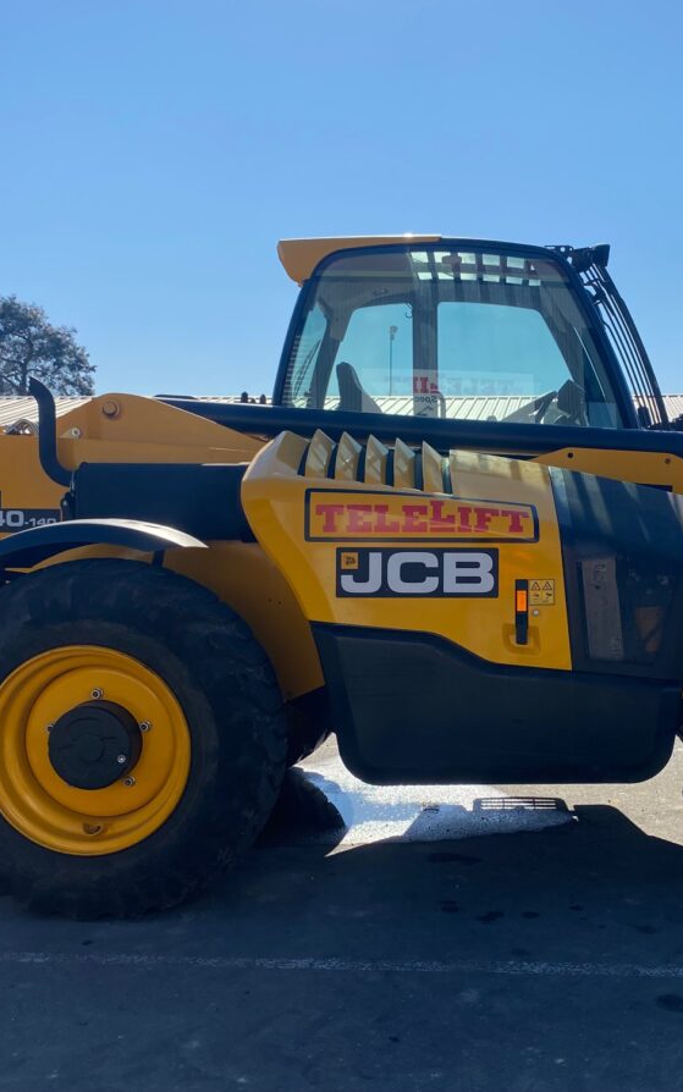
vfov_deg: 52.7
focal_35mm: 37
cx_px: 510
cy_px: 544
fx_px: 1102
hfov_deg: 33.8
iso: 32
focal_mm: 4.25
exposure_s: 1/3497
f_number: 1.8
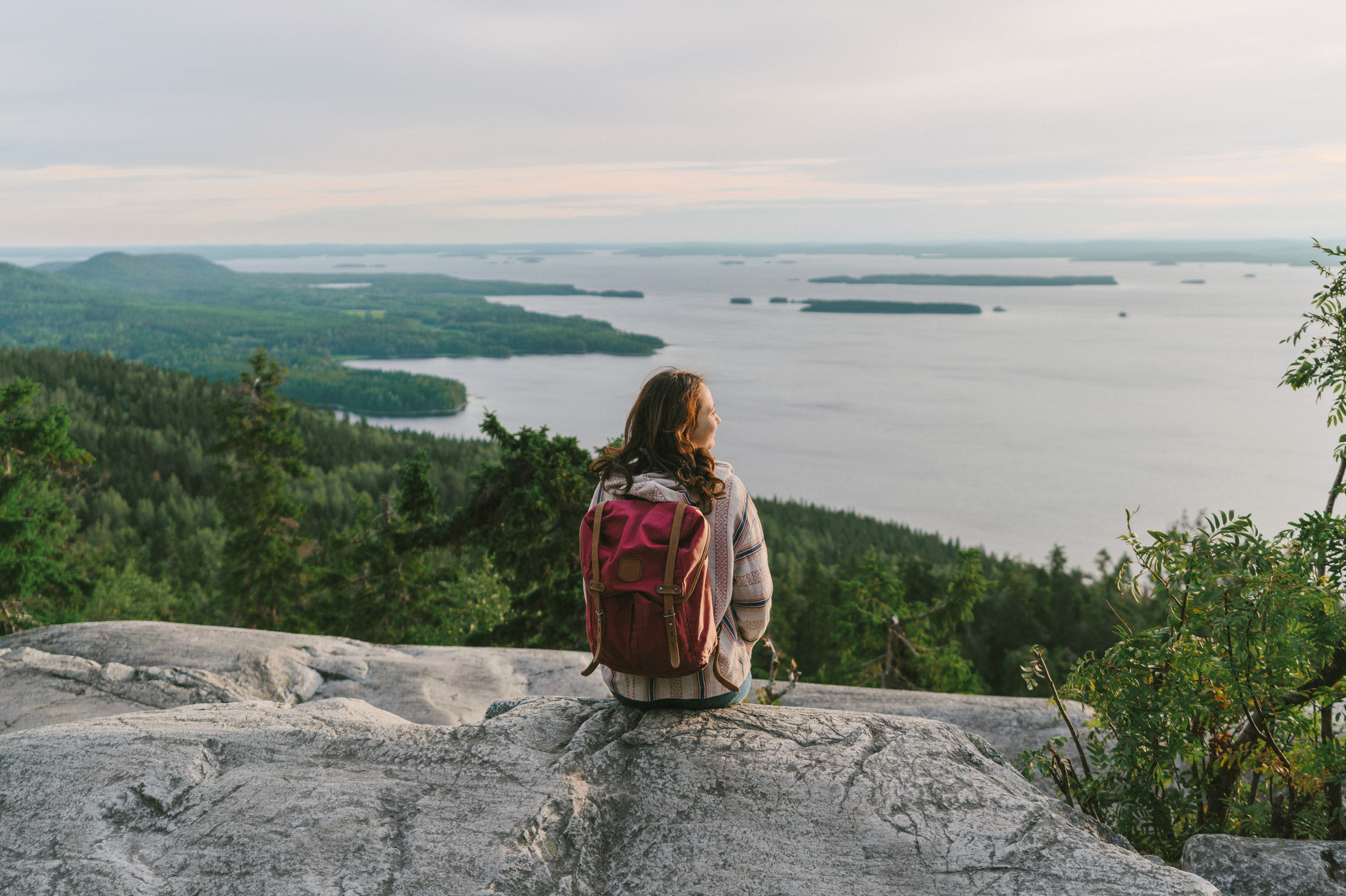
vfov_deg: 37.8
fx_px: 1308
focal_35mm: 35
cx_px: 673
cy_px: 460
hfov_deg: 54.4
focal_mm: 34
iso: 100
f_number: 2.8
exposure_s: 1/640
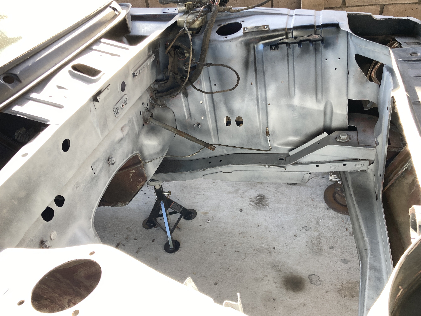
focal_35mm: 28
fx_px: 341
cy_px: 158
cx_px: 210
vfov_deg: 49.7
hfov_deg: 63.4
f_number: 1.8
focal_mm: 3.99
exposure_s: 1/121
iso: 25
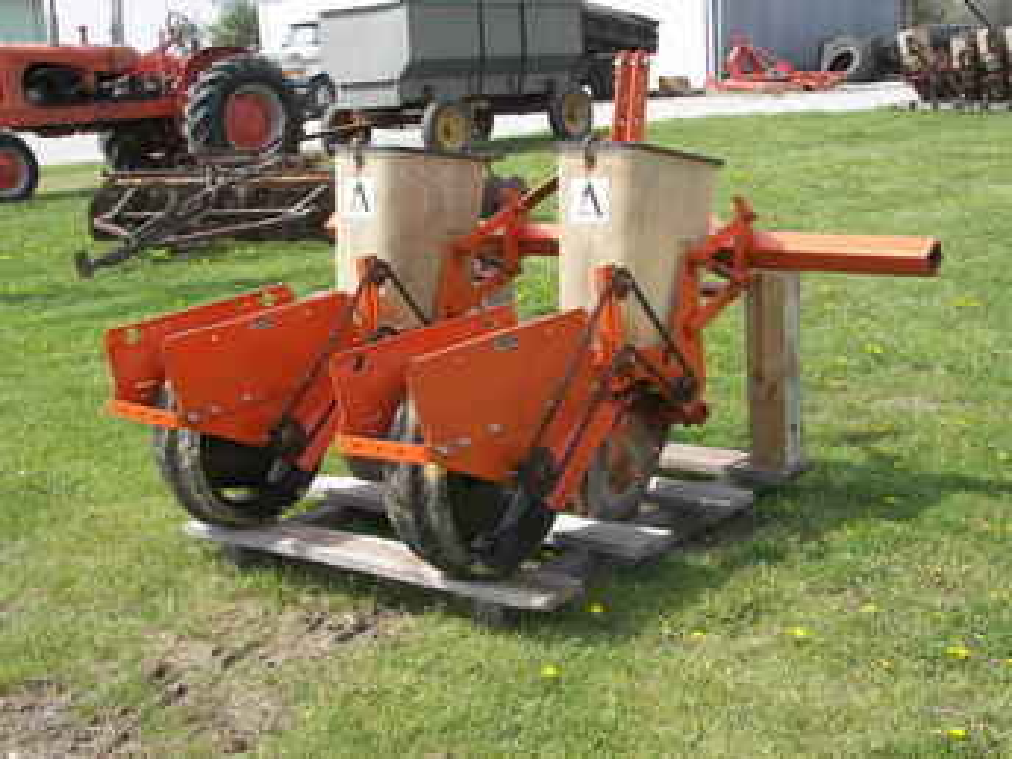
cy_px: 380
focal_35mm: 54
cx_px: 506
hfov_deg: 35.5
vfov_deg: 27.0
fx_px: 1579
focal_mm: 8.9
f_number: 2.8
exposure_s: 1/500
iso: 50
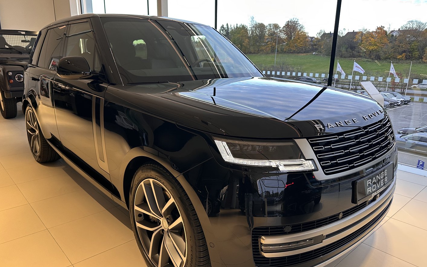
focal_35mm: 26
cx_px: 213
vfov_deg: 47.6
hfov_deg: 70.4
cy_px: 144
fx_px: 303
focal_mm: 6.86
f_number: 1.78
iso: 100
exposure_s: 1/99
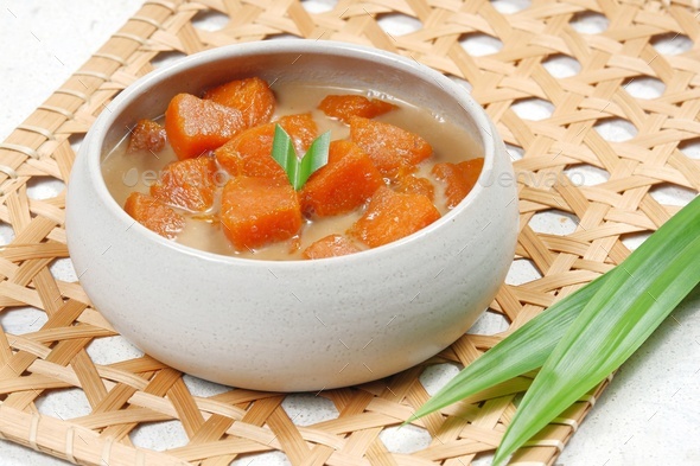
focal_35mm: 152
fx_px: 2955
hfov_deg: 13.5
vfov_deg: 9.0
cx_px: 350
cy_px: 233
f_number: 8
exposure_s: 1/40
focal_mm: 101.2
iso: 200
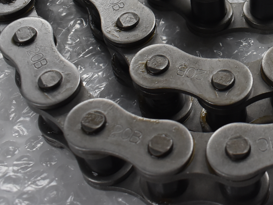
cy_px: -4
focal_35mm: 83
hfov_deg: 22.4
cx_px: 292
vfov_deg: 17.3
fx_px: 655
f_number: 5
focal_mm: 22
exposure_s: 1/200
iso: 800
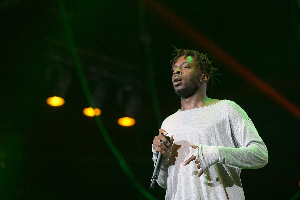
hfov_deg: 16.4
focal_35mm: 125
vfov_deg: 11.0
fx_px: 1041
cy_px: 100
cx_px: 150
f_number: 2.8
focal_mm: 125
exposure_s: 1/640
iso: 3200
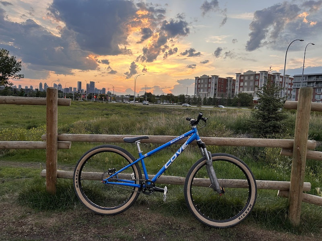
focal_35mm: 26
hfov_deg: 67.3
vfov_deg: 53.1
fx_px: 242
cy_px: 120
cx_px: 161
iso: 40
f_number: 1.5
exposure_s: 1/206
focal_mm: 5.7
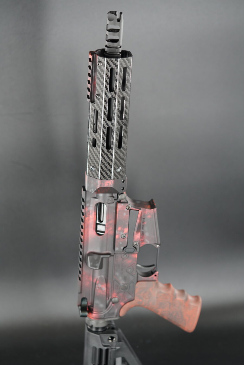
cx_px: 122
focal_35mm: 90
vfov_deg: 22.6
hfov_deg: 15.2
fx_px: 915
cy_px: 182
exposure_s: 1/160
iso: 1000
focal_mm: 90
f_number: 4
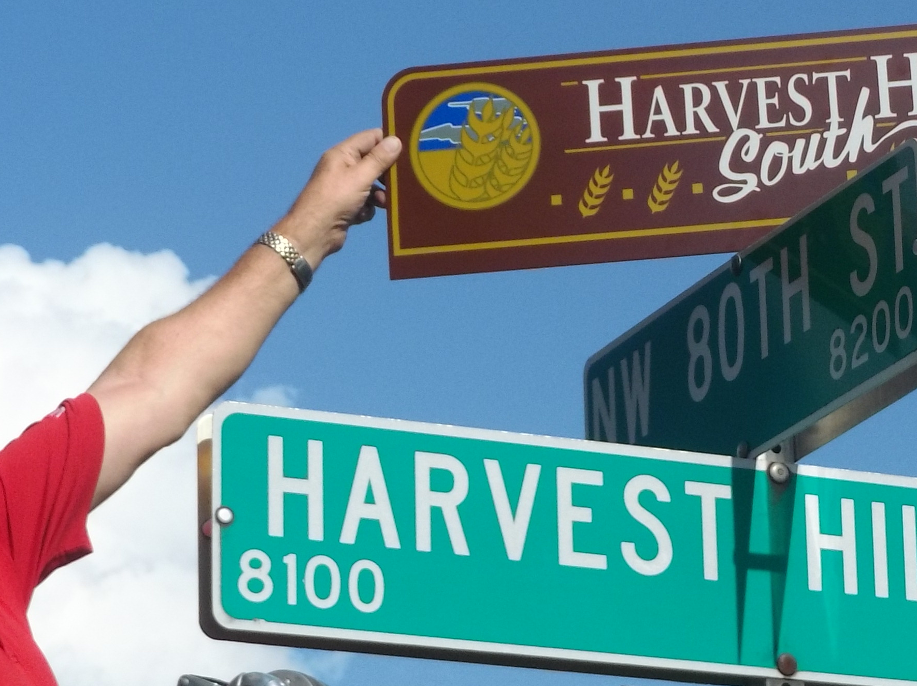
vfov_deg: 8.1
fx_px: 4843
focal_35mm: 183
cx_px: 849
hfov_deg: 10.7
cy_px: 241
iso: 100
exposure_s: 1/1000
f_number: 5
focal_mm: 14.6
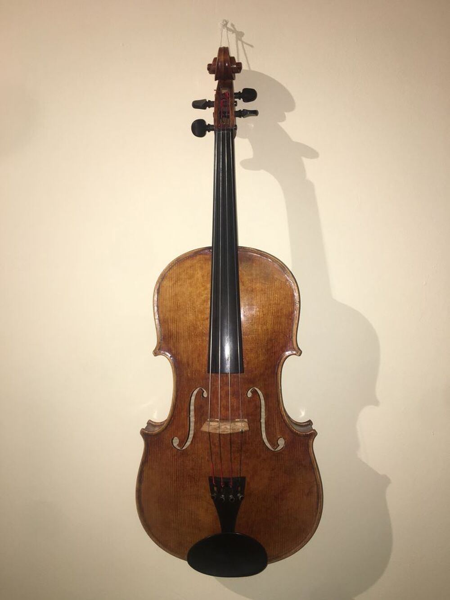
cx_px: 225
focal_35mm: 29
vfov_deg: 61.7
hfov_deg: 48.2
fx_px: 503
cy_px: 300
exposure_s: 1/33
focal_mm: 4.15
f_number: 2.2
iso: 32
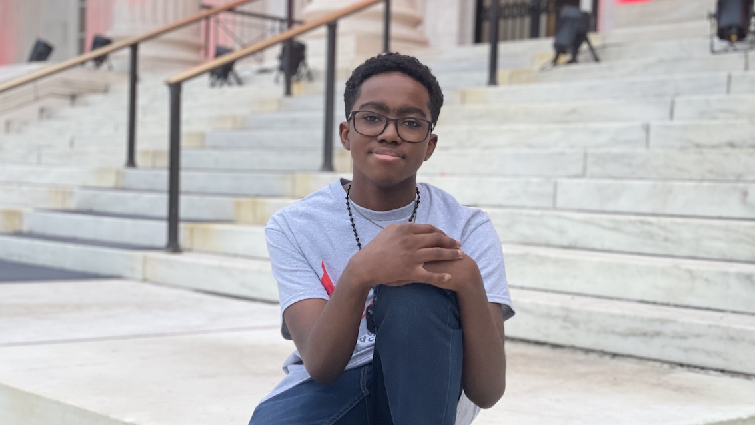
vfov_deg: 20.0
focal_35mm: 60
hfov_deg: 34.9
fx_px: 1201
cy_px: 254
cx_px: 377
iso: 160
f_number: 2
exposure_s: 1/67
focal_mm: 6
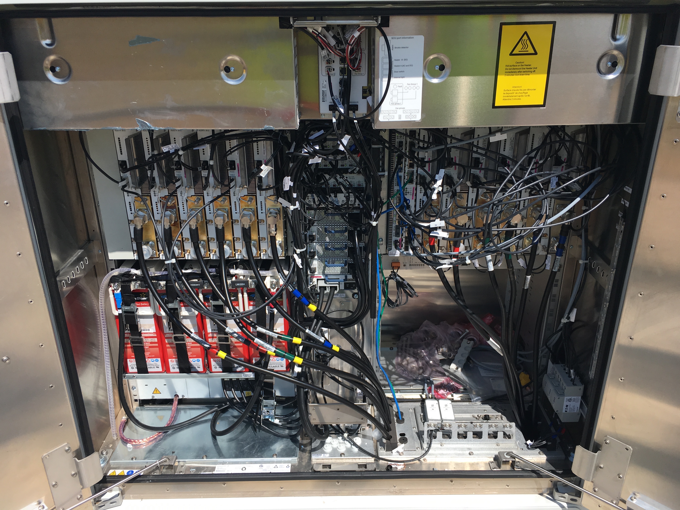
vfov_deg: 48.2
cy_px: 255
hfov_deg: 61.7
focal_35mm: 29
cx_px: 340
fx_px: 570
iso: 25
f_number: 2.2
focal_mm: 4.15
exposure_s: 1/1479
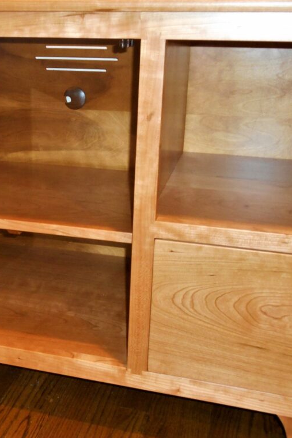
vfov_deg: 40.4
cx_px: 39
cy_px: 218
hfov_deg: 26.7
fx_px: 596
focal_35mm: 49
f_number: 3.7
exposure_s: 1/8
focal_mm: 6.3
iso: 400
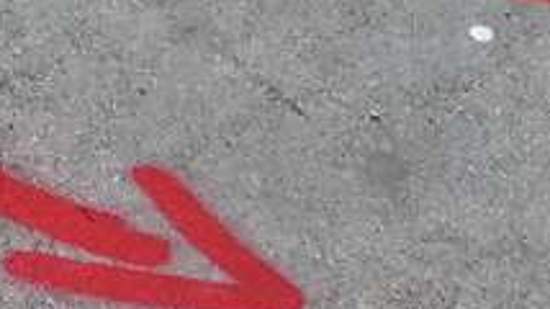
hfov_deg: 8.2
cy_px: -523
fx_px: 3439
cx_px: -871
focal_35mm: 236
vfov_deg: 4.9
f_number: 2.2
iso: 25
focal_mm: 4.15
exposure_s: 1/439
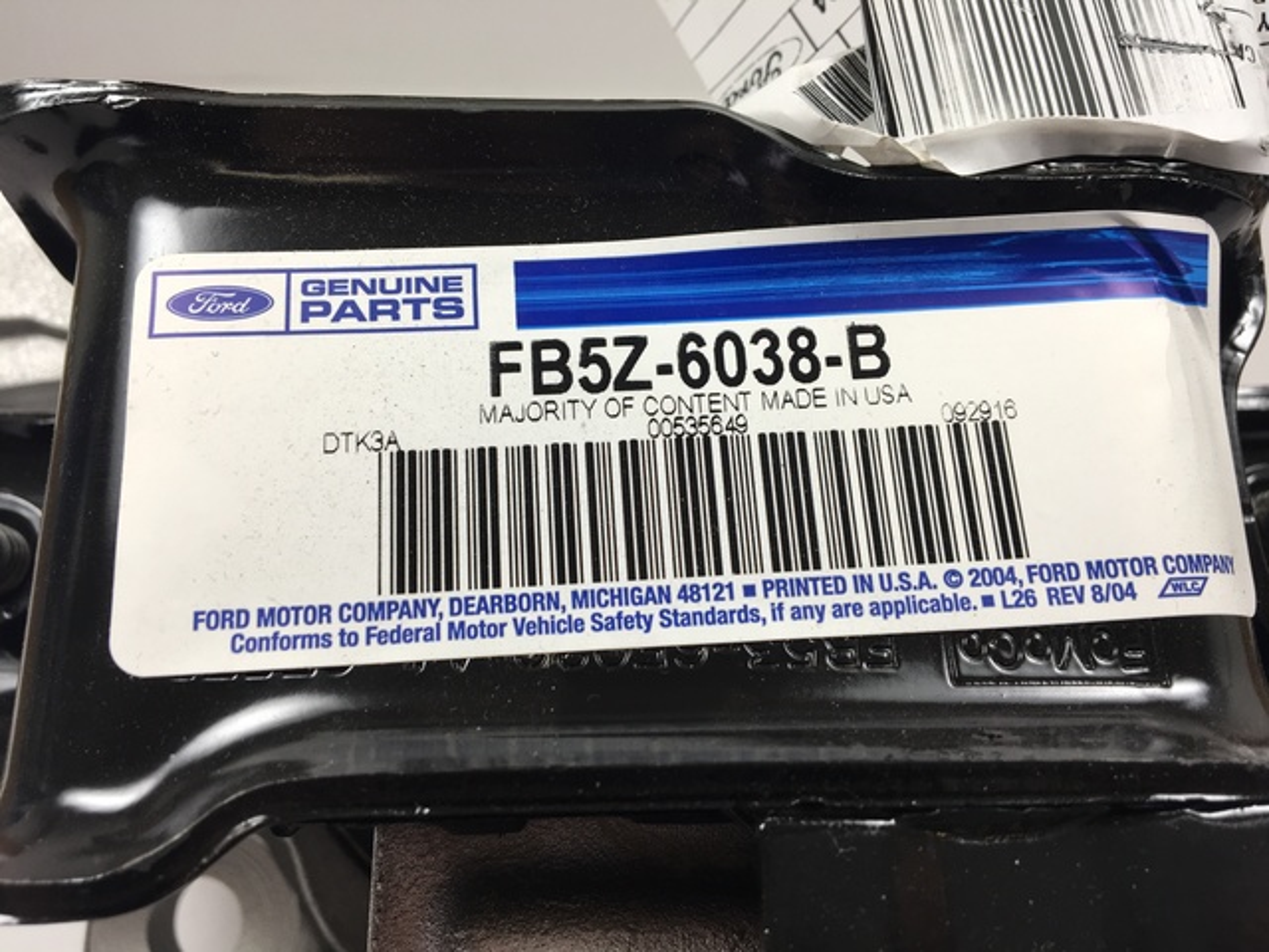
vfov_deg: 48.2
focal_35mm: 29
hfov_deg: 61.7
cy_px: 476
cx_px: 634
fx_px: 1063
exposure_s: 1/60
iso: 32
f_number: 2.2
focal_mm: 4.15
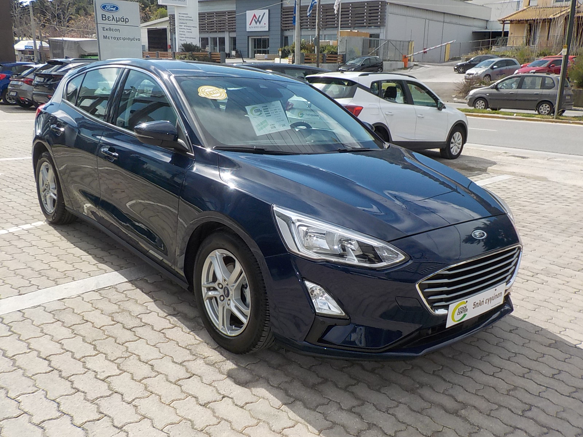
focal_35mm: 30
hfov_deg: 60.0
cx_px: 292
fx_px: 505
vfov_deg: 46.8
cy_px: 218
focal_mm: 4.1
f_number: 3.3
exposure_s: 1/1250
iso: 125
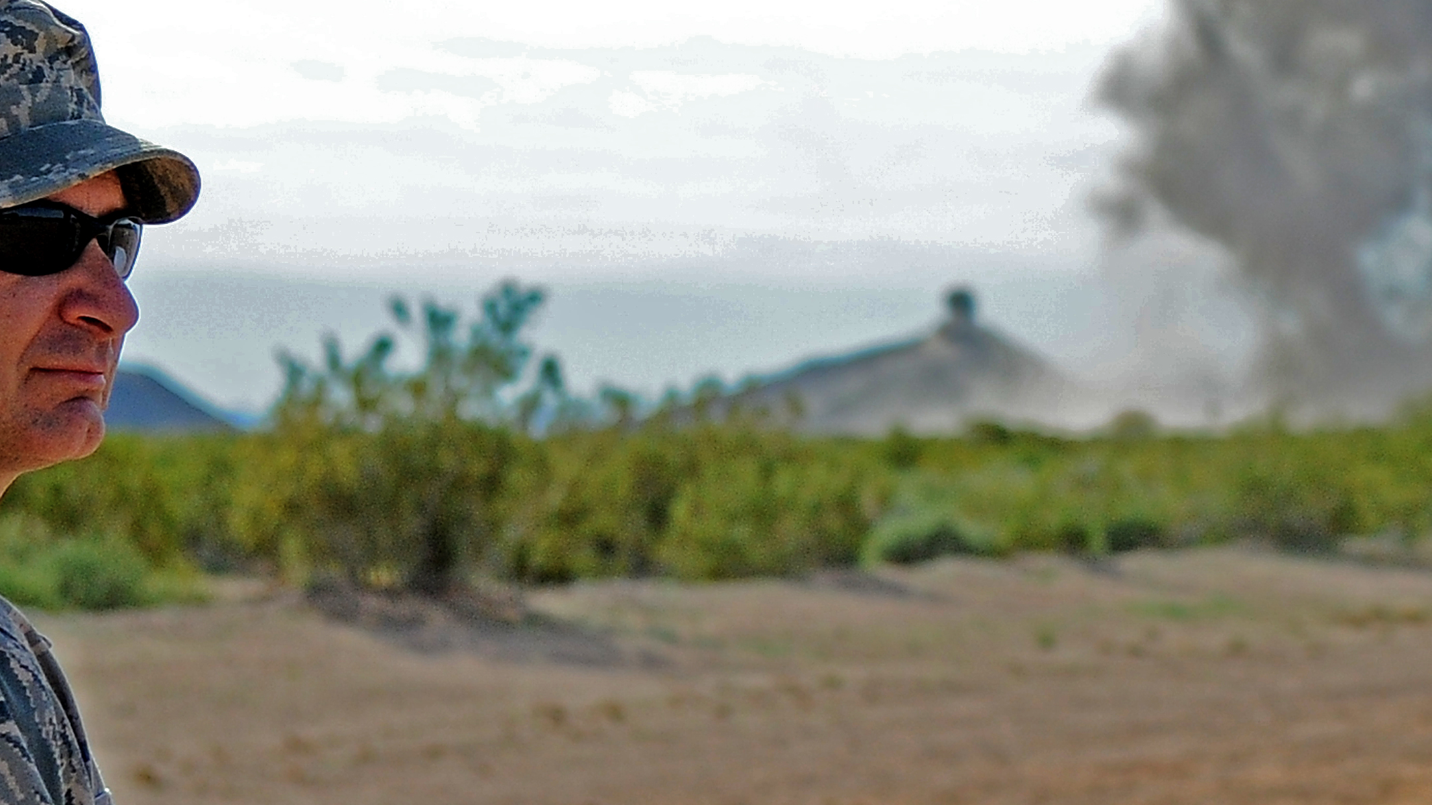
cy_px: 517
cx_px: 579
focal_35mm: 99
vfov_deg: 12.2
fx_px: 3759
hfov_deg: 21.5
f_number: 4
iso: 1000
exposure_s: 1/8000
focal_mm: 48
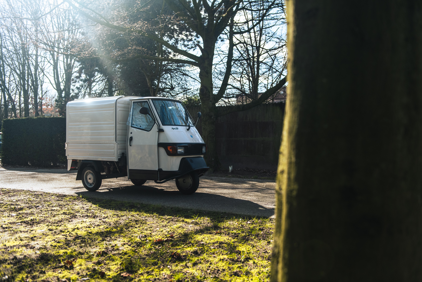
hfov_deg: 54.4
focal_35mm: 35
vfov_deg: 37.9
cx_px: 211
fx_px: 410
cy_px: 141
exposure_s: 1/640
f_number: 3.5
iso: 400
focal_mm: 35
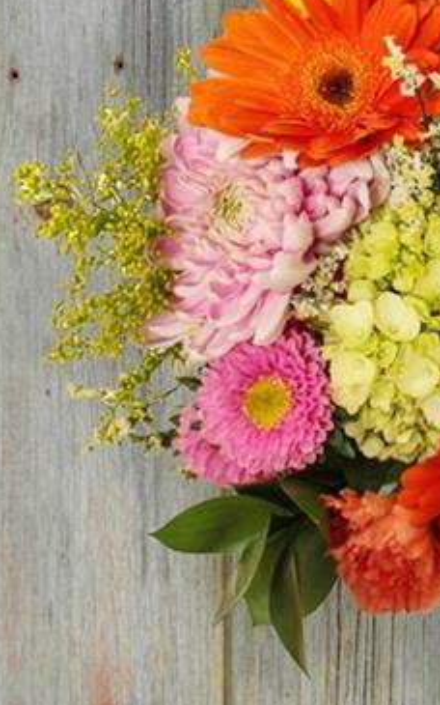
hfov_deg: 14.4
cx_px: 473
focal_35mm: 89
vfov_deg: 23.2
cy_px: 248
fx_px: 1708
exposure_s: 1/15
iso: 400
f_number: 4.2
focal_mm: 8.1
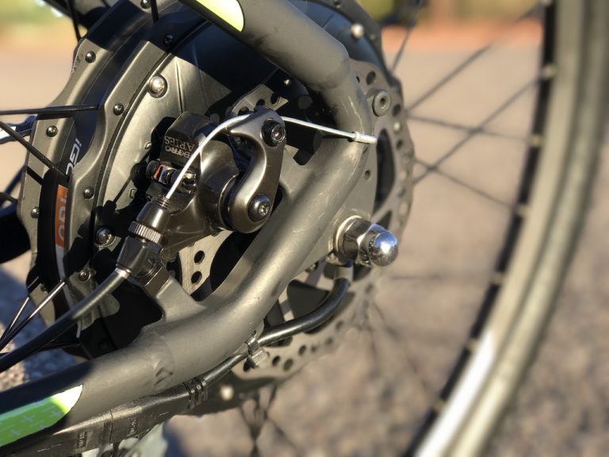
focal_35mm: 57
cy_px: 228
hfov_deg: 33.8
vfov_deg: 25.7
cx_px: 304
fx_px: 1003
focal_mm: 6.6
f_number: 2.8
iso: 20
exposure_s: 1/135
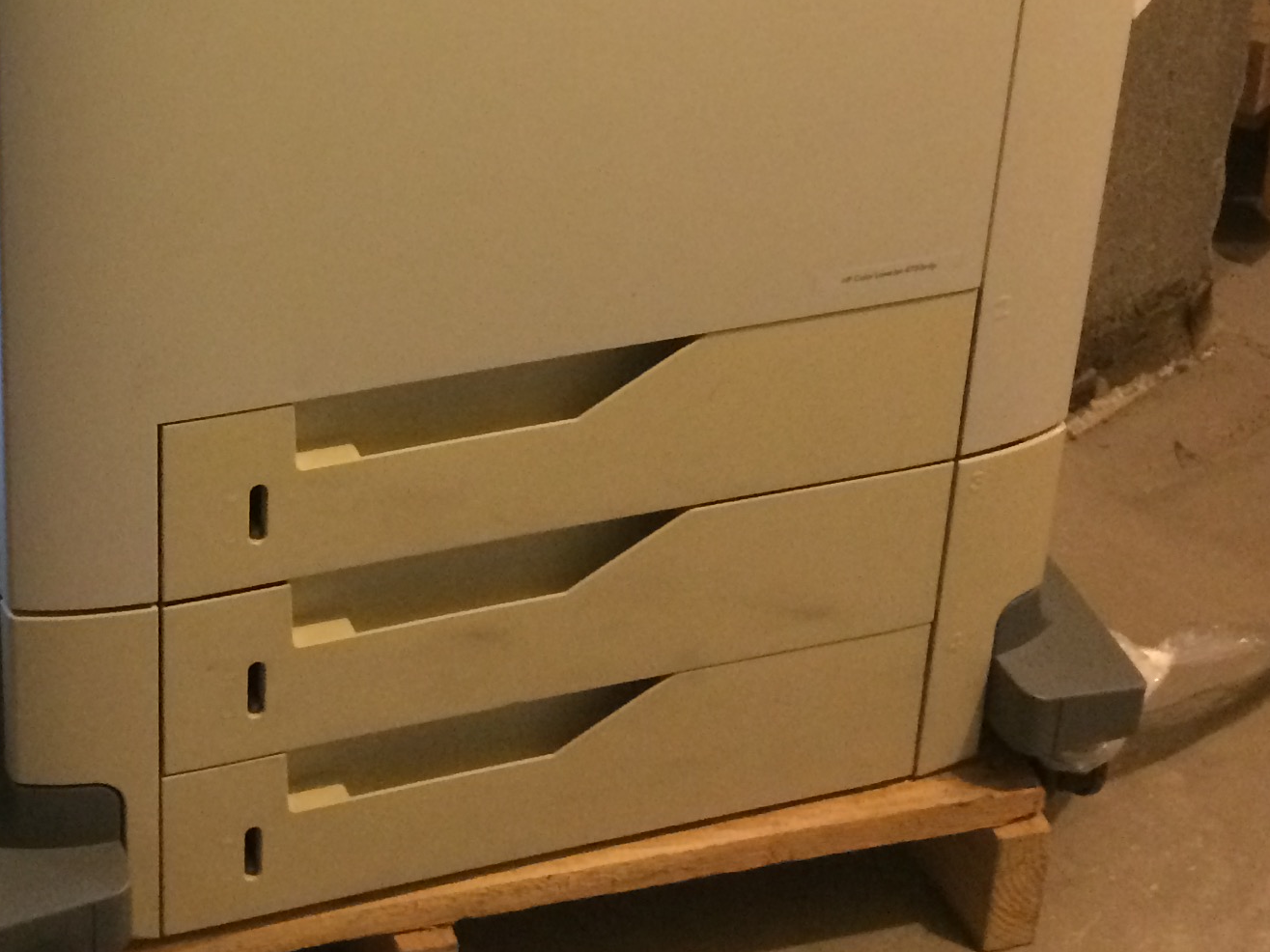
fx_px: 2641
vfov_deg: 19.5
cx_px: 38
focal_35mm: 72
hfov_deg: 25.8
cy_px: -106
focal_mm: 4.15
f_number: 2.2
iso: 320
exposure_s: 1/25
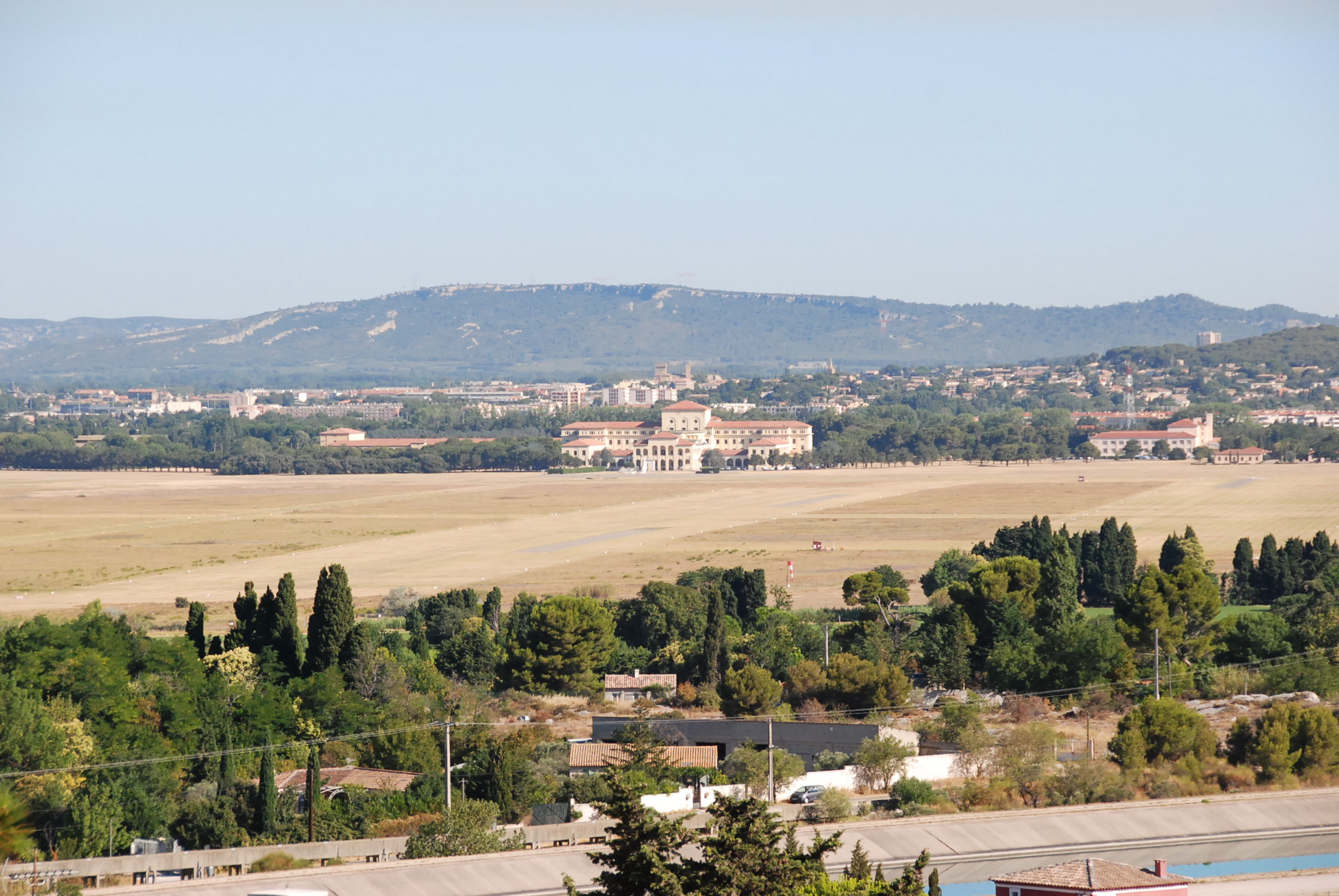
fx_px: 5865
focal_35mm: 158
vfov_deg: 8.7
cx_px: 670
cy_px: 448
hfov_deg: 13.0
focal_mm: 105
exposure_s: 1/1250
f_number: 9
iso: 800
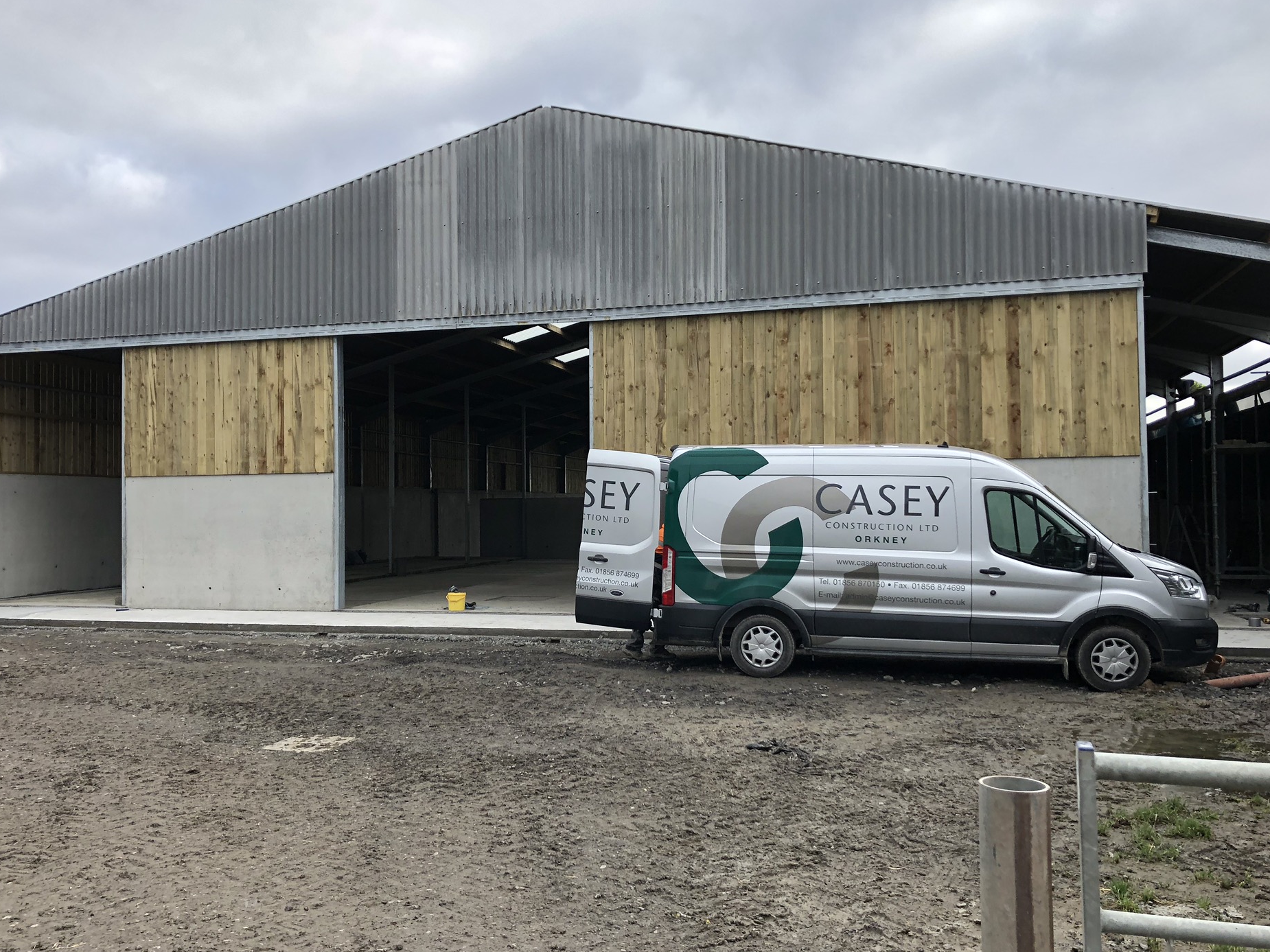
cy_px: 475
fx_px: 1137
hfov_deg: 58.3
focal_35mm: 31
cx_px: 606
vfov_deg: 45.4
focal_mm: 3.99
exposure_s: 1/527
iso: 20
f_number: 1.8
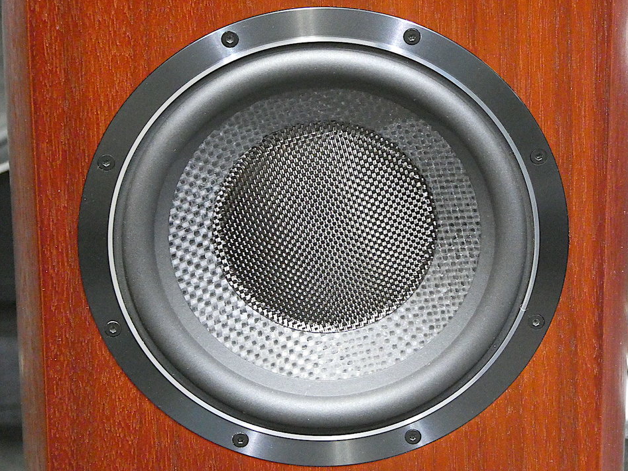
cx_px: 318
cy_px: 237
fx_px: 2630
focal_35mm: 145
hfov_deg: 13.6
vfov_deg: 10.2
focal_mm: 25.6
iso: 1600
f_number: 5.4
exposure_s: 1/8
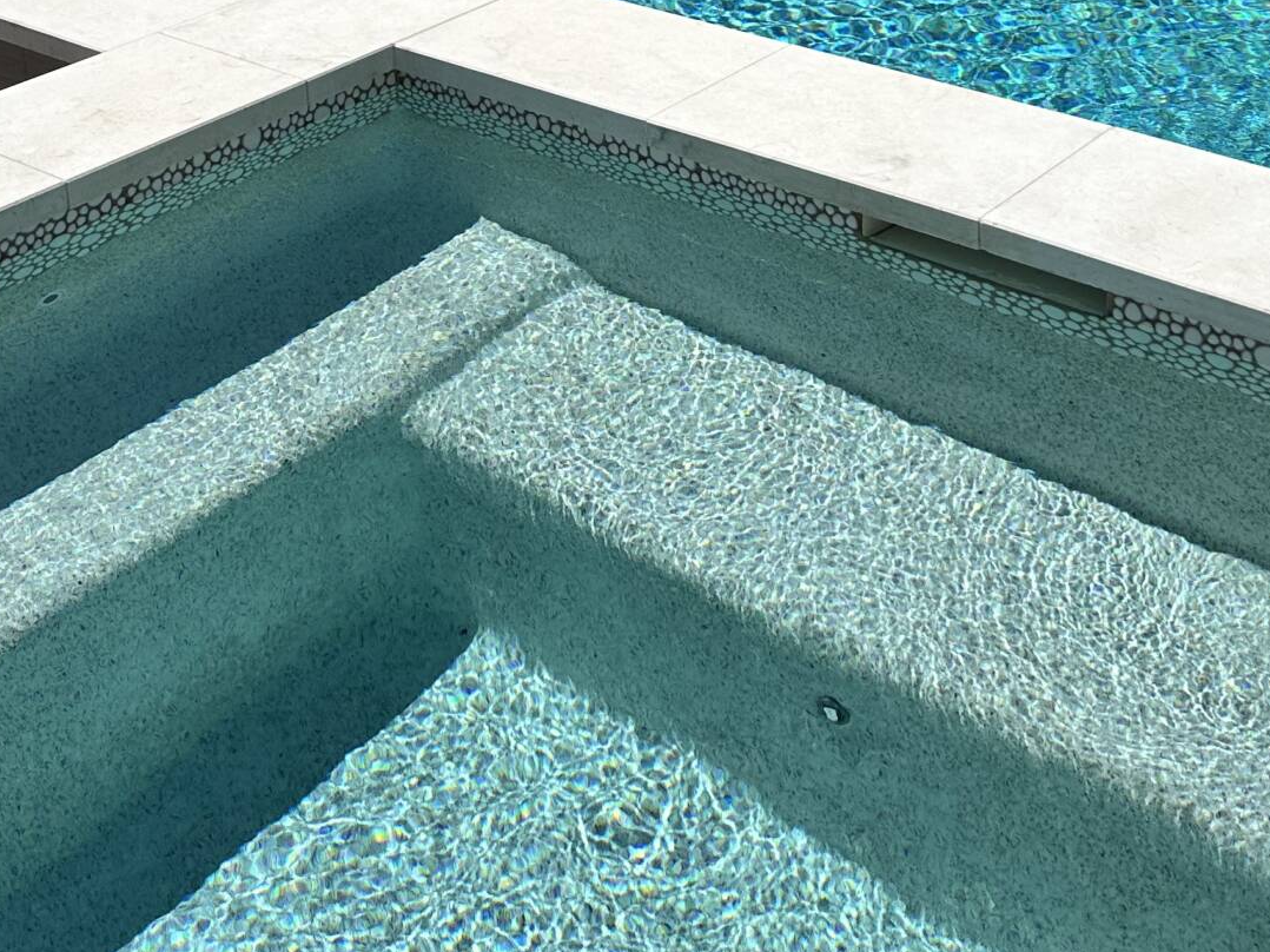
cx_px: 609
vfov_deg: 23.8
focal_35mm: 57
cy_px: -137
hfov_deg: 33.8
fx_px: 2091
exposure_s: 1/13699
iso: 80
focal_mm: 6.86
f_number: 1.78
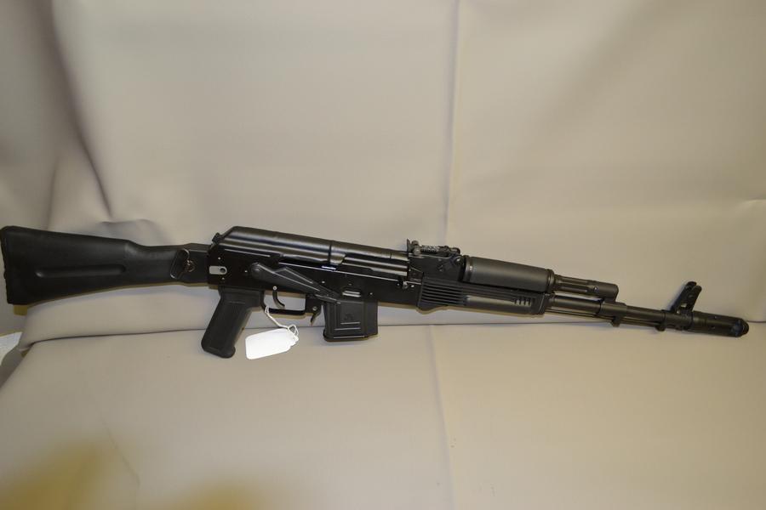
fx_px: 574
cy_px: 255
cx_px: 383
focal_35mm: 27
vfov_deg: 47.9
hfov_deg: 67.4
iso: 900
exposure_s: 1/60
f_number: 3.5
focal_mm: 18
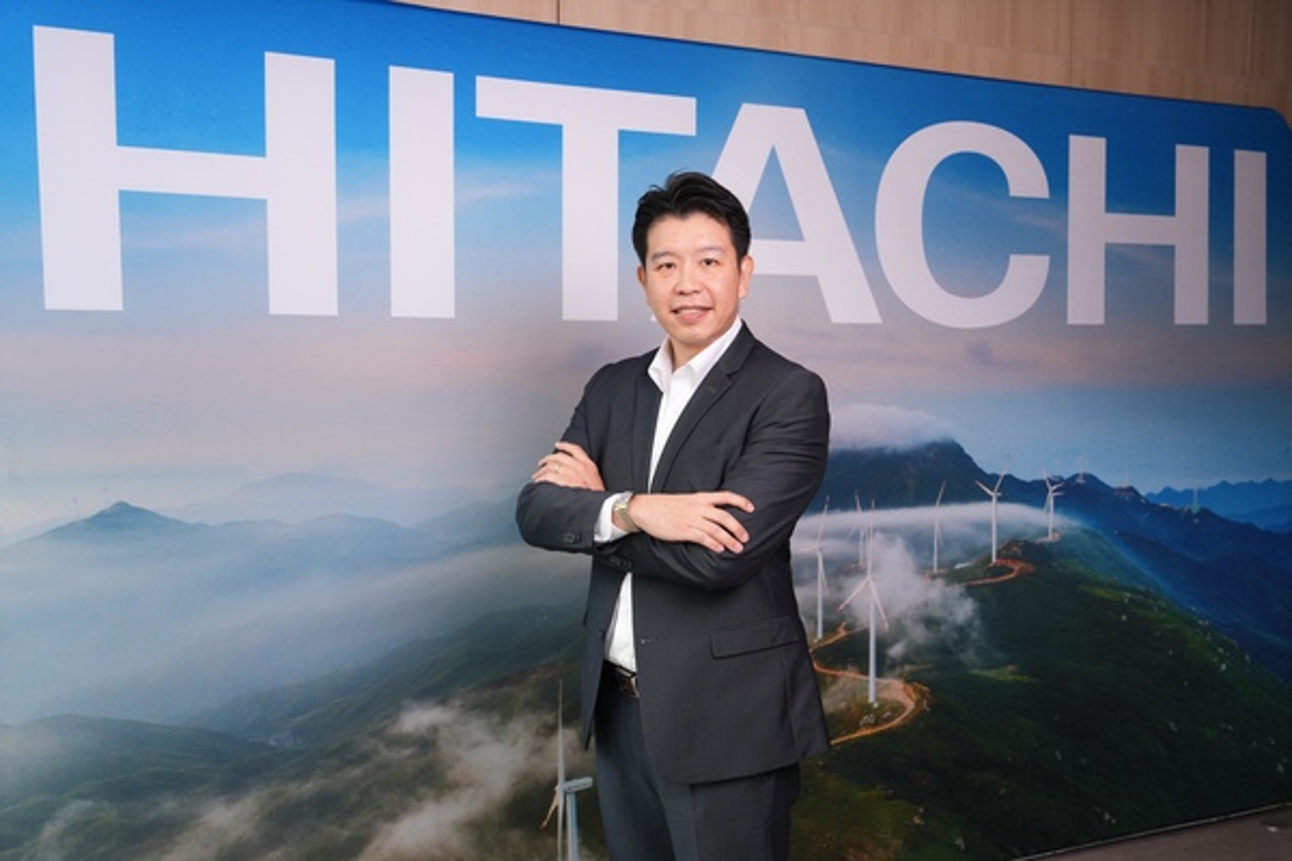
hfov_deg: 54.4
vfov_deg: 37.9
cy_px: 430
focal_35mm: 35
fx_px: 1256
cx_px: 646
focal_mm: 35
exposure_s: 1/200
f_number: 5.6
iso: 250
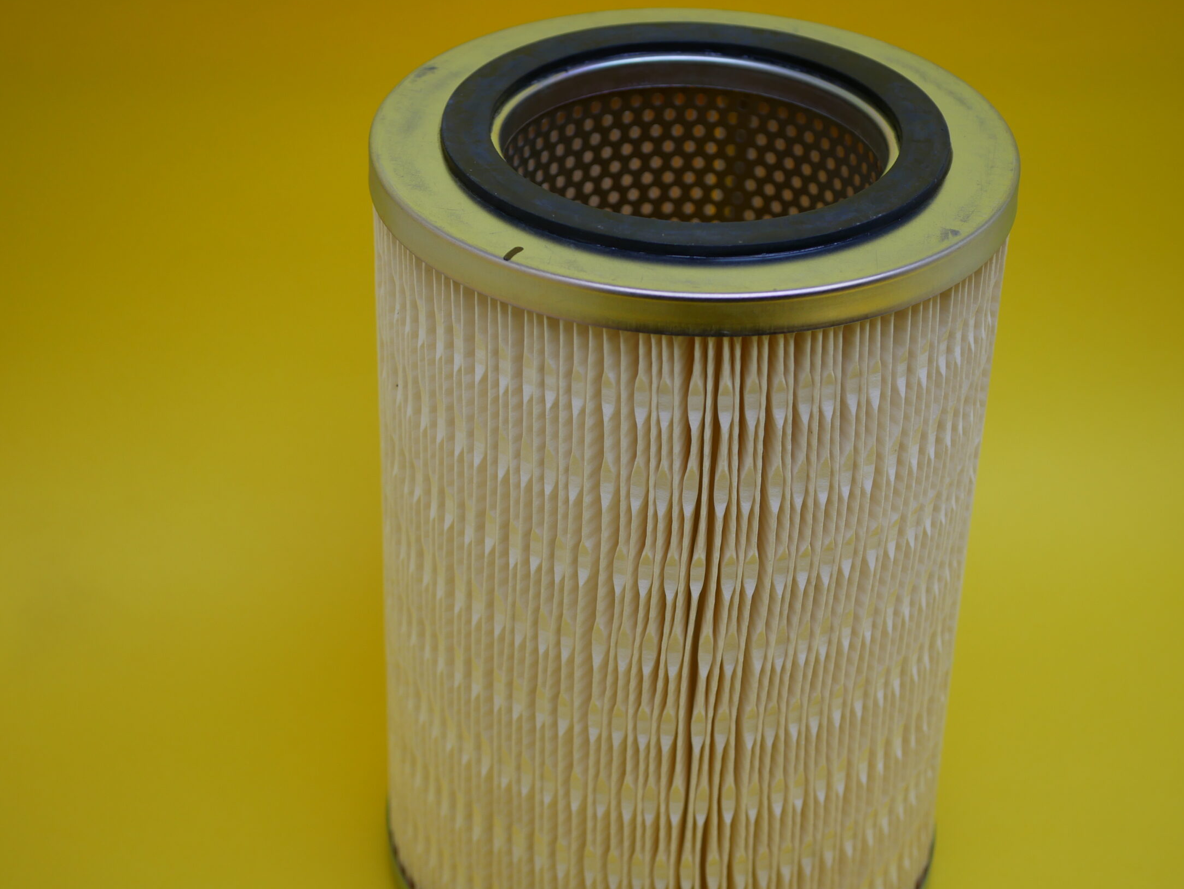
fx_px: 2429
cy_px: 496
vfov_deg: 20.7
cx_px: 604
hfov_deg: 27.4
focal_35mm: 71
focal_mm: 30
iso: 200
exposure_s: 1/160
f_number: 3.5
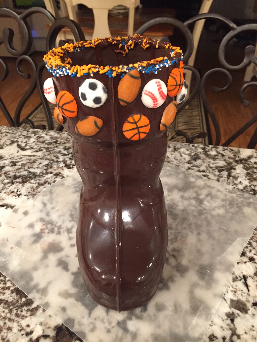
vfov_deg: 61.7
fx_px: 287
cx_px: 128
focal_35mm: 29
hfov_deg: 48.2
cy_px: 171
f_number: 2.2
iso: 200
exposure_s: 1/30
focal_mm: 4.15
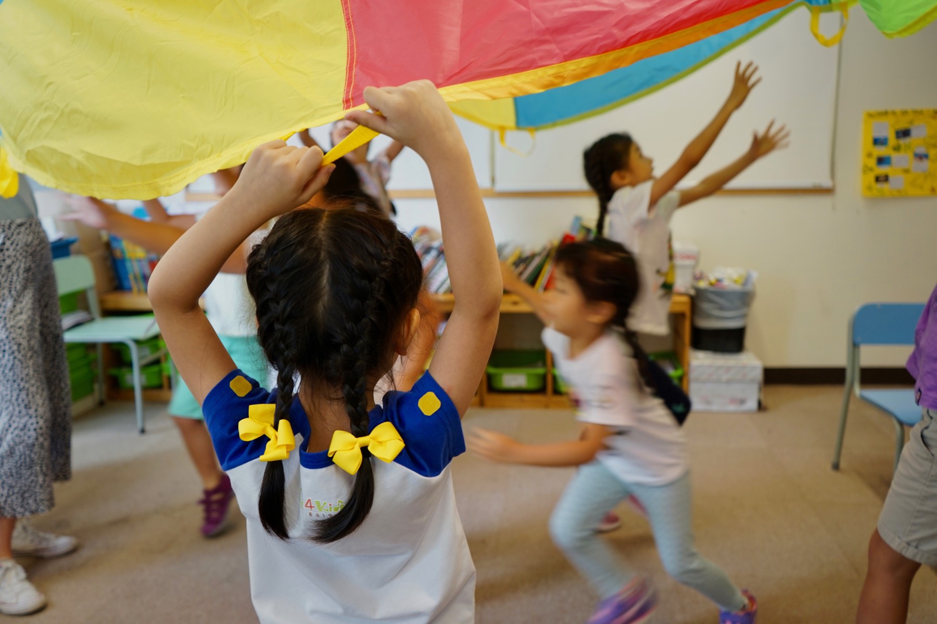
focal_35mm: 29
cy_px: 312
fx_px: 755
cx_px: 468
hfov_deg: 63.7
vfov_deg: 45.0
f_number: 3.5
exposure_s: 1/60
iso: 400
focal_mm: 29
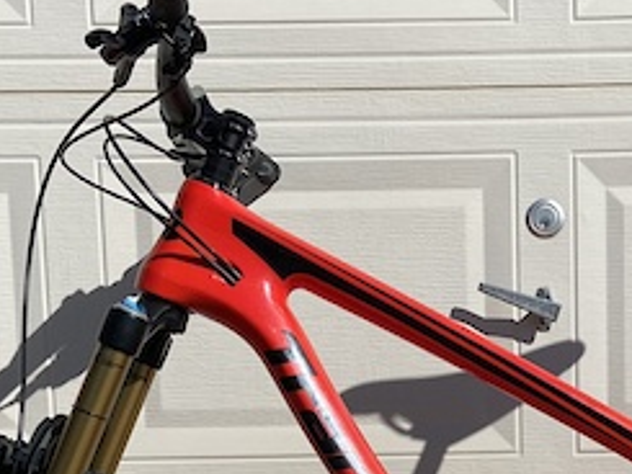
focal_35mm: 85
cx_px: 493
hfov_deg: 22.7
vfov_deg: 16.7
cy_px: 567
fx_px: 1553
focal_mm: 4.25
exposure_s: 1/6410
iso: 32
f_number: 1.8
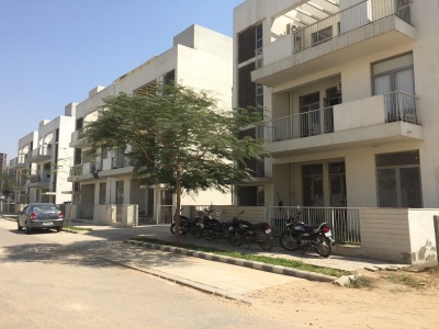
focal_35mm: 29
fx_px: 368
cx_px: 220
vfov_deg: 48.2
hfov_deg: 61.7
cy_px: 164
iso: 32
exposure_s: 1/1883
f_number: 2.2
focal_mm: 4.15
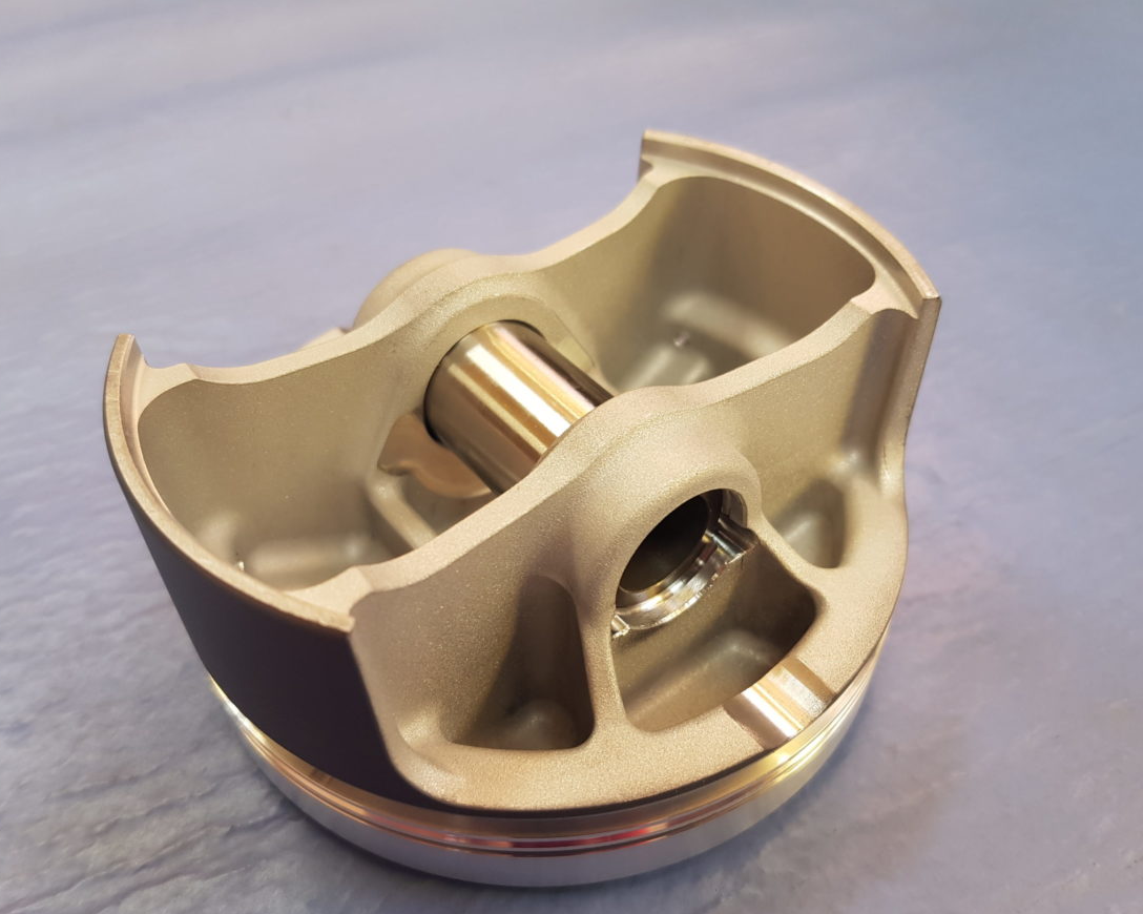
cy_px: 472
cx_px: 581
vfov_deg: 51.5
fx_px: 947
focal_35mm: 28
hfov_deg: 62.2
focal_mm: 4.2
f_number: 1.7
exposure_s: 1/50
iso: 80
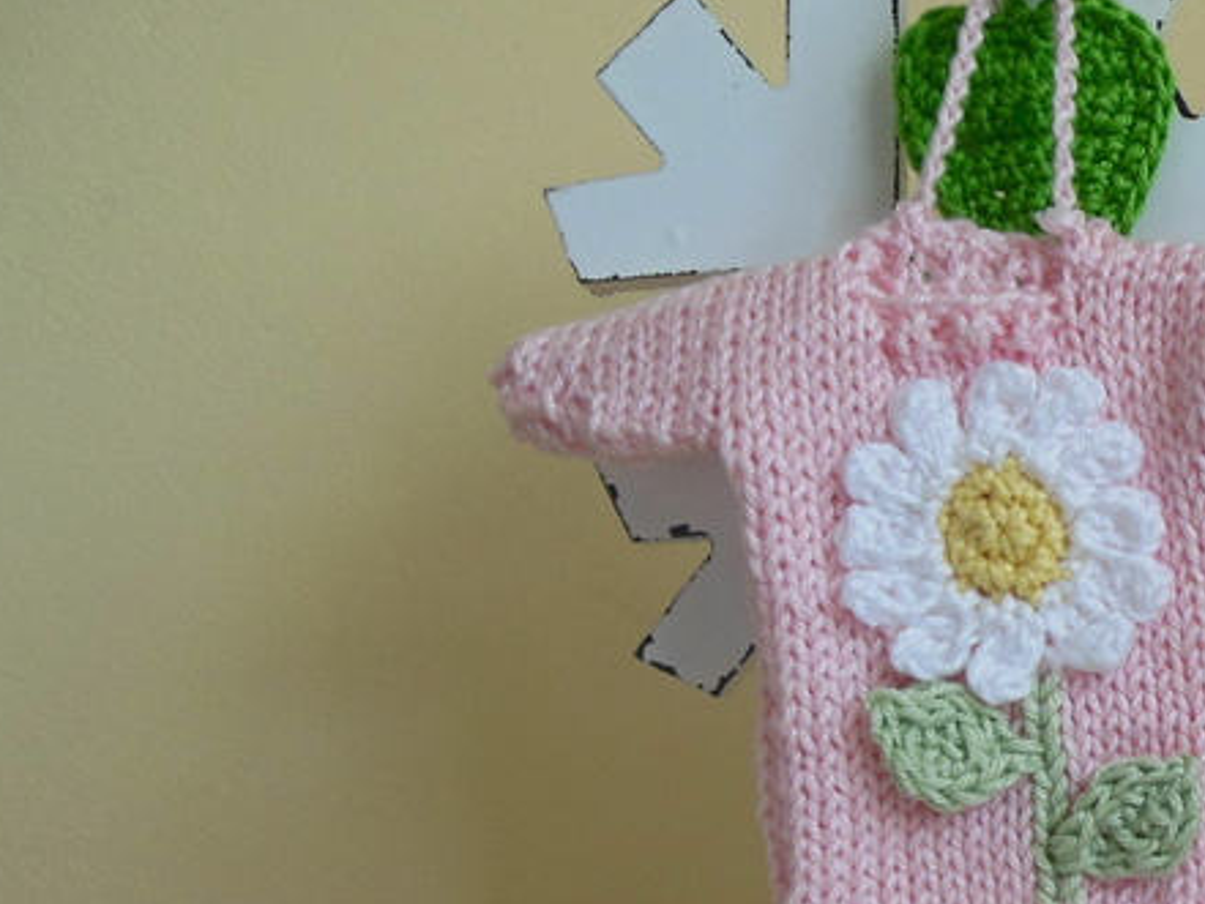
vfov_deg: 24.6
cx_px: 1336
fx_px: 2020
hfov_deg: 29.8
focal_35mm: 58
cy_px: 800
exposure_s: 1/80
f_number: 3.2
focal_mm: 4.5
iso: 125
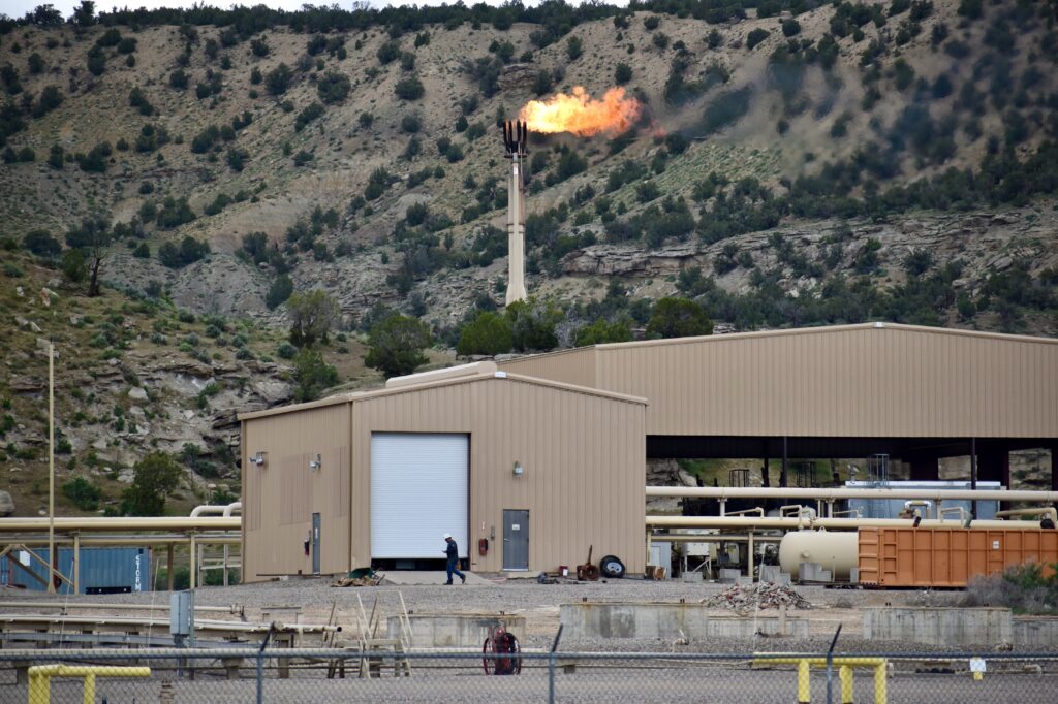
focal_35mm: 278
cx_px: 529
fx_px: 8152
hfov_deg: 7.4
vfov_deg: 4.9
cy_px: 352
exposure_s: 1/1000
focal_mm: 185
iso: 220
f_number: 5.6
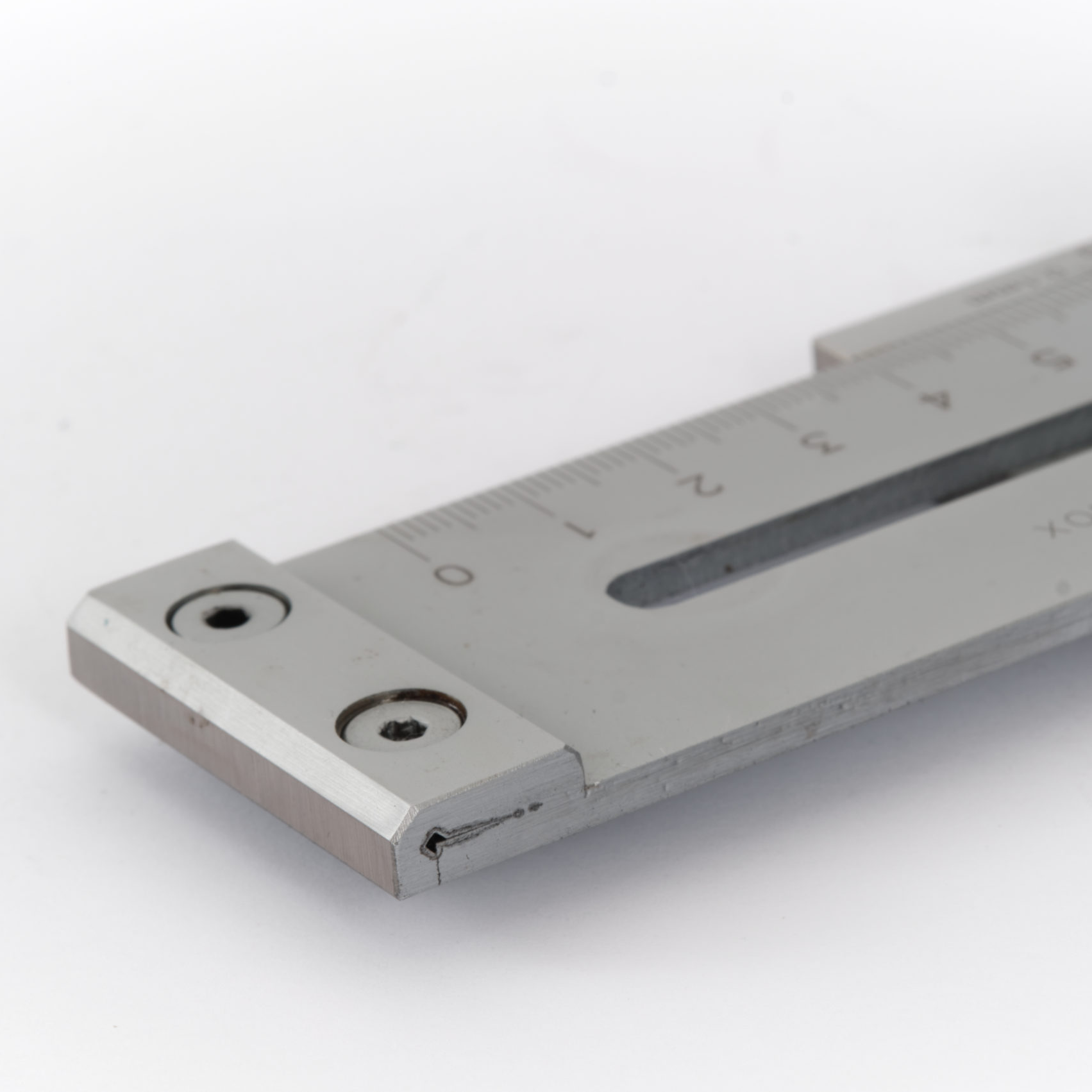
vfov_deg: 15.2
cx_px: 589
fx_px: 4104
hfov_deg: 15.2
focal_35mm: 115
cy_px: 545
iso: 80
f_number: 16
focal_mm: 60
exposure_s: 1/125
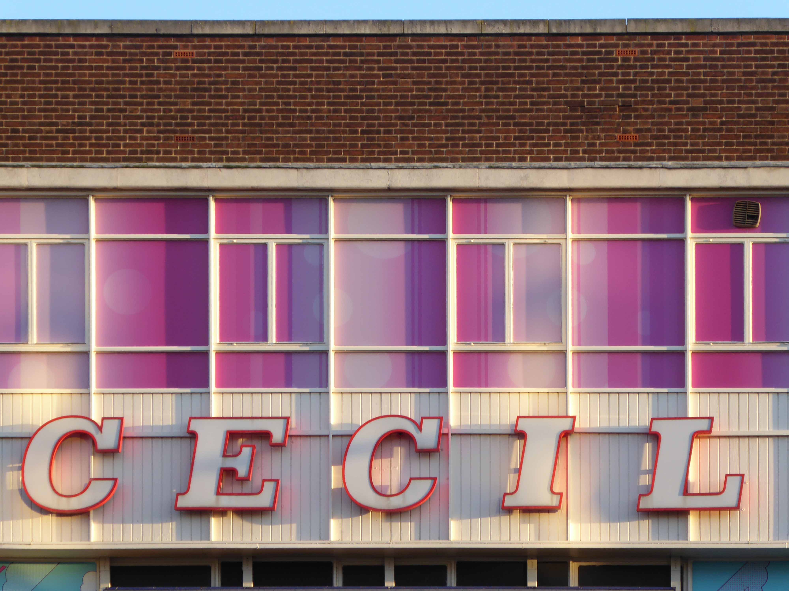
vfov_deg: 7.8
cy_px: 296
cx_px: 394
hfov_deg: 10.4
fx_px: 4353
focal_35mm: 191
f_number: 5.6
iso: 100
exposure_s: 1/80
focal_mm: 30.9
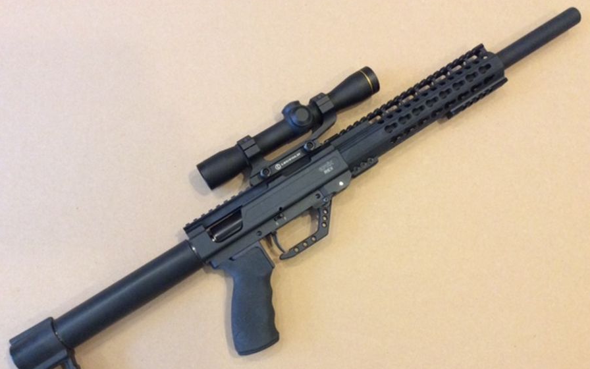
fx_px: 547
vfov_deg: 37.2
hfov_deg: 56.7
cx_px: 295
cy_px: 217
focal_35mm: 34
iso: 160
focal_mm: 3.3
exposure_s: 1/24
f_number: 2.4
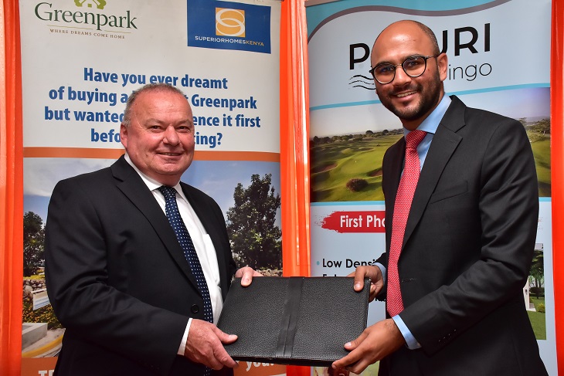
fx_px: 705
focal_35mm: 45
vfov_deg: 29.9
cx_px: 282
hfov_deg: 43.6
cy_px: 188
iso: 1600
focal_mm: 30
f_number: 11
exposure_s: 1/200
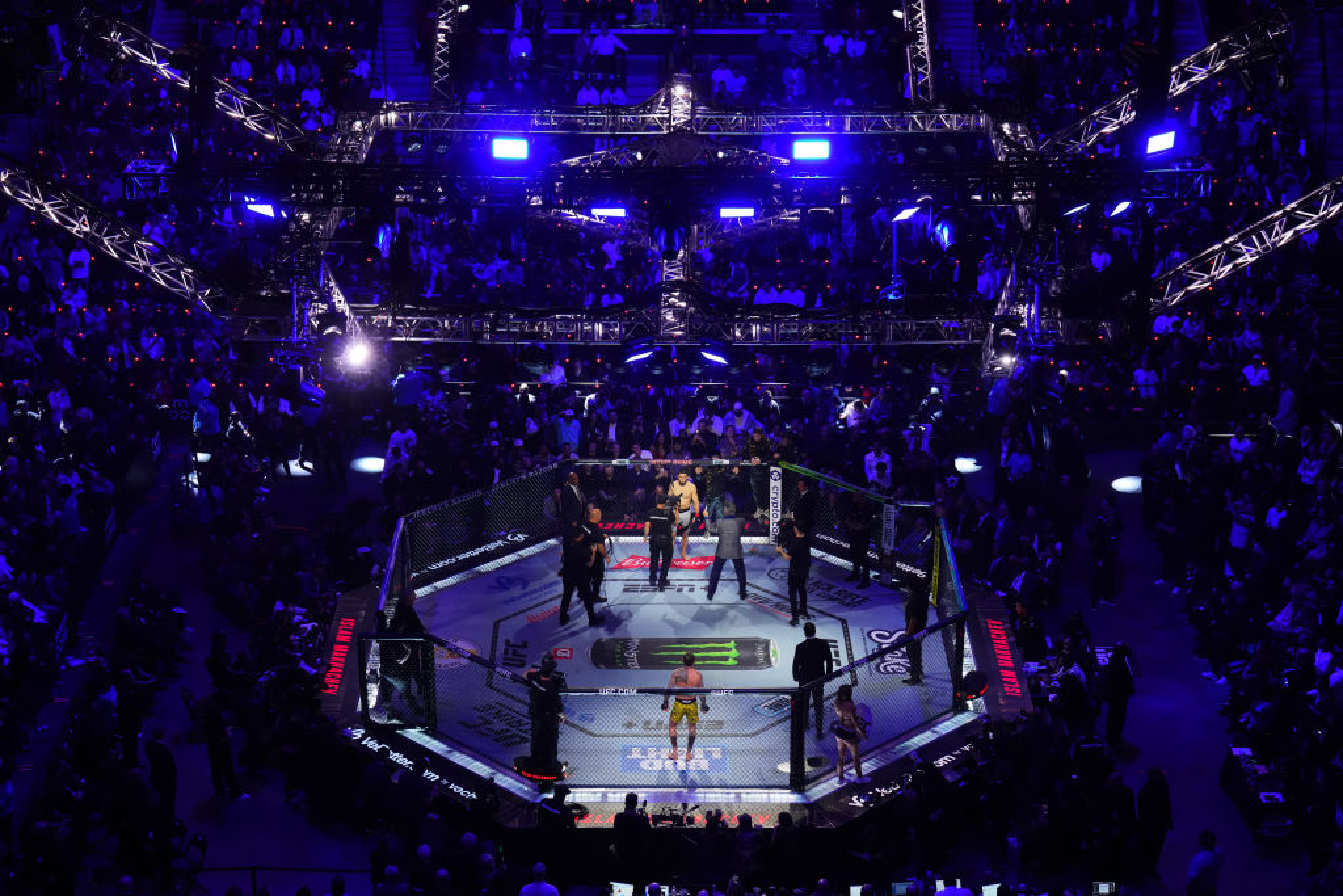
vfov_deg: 19.5
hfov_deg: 28.8
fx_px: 2612
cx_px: 672
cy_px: 448
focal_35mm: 70
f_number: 5
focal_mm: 70
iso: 3200
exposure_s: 1/640
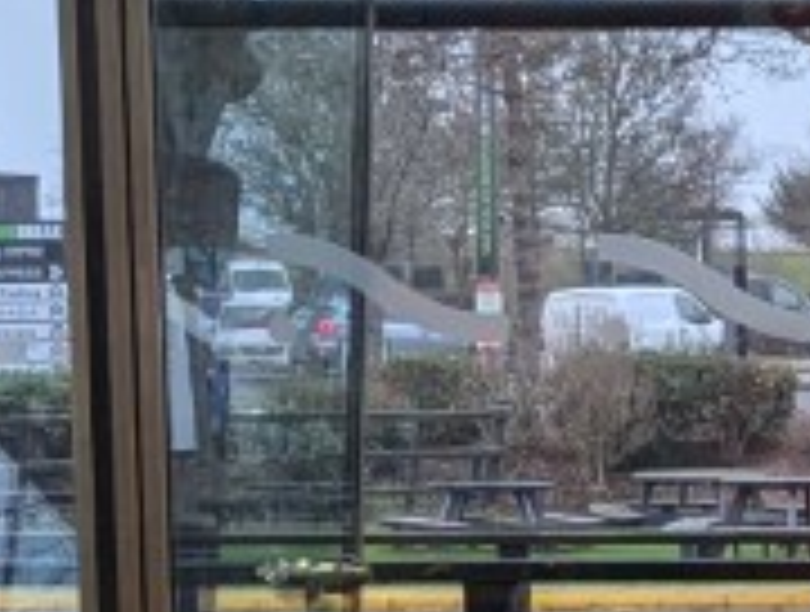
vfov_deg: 9.2
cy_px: 774
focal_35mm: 159
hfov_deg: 11.7
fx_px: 3730
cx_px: 1330
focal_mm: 6.81
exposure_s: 1/74.9
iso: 121
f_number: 1.85
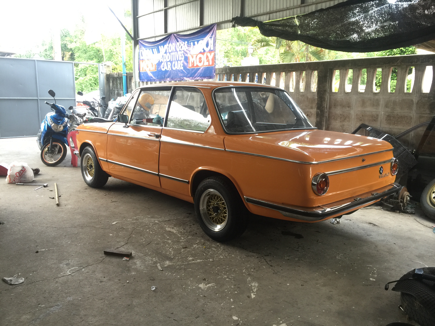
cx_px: 218
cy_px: 163
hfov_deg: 61.7
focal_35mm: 29
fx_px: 364
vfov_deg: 48.2
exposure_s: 1/33
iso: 32
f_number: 2.2
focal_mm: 4.15
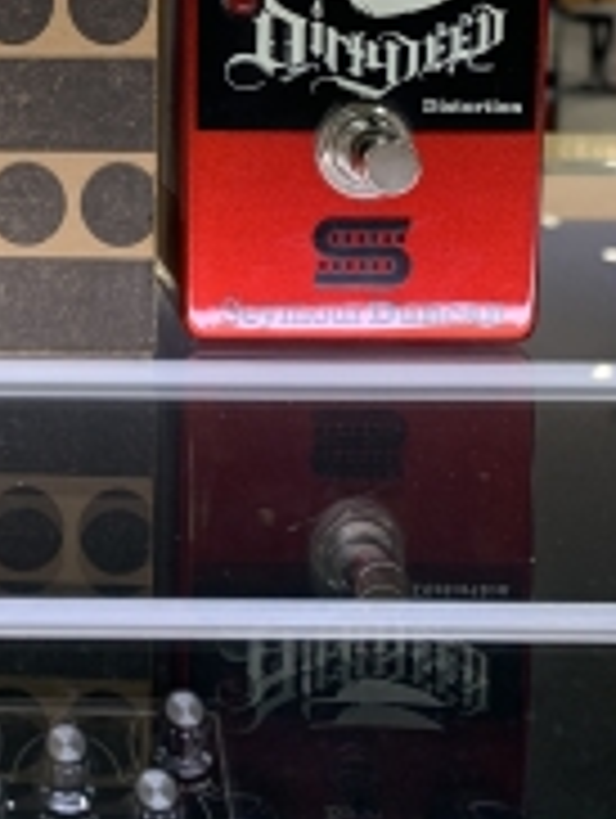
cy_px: -32
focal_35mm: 57
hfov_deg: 24.3
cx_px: -36
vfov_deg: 30.9
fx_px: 1349
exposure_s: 1/60
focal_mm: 4.25
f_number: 1.8
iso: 125
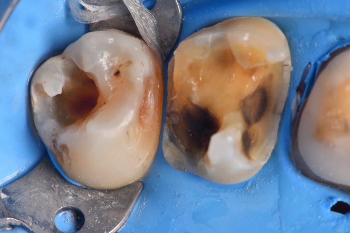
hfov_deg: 13.1
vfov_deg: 8.7
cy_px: 116
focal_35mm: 157
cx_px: 175
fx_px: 1526
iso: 200
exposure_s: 1/160
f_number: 32
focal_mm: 105
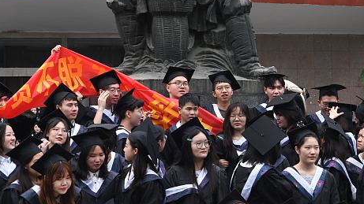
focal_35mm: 131
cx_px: 163
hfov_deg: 16.4
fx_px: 1264
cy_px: 79
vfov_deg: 9.2
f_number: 8
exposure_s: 1/320
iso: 400
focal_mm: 48
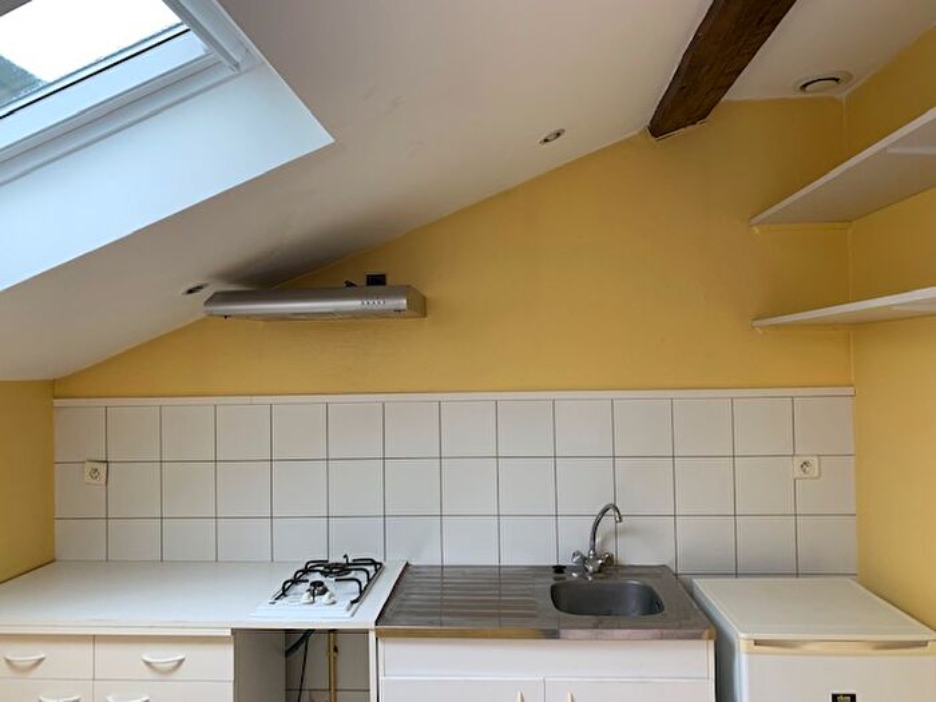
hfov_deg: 67.3
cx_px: 468
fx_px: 703
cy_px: 351
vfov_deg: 53.1
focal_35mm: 26
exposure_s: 1/109
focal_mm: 4.25
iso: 100
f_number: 1.8
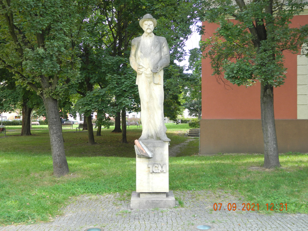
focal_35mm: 41
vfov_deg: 35.1
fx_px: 365
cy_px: 116
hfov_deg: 45.8
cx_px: 154
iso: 80
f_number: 3.5
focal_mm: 7.3
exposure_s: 1/100
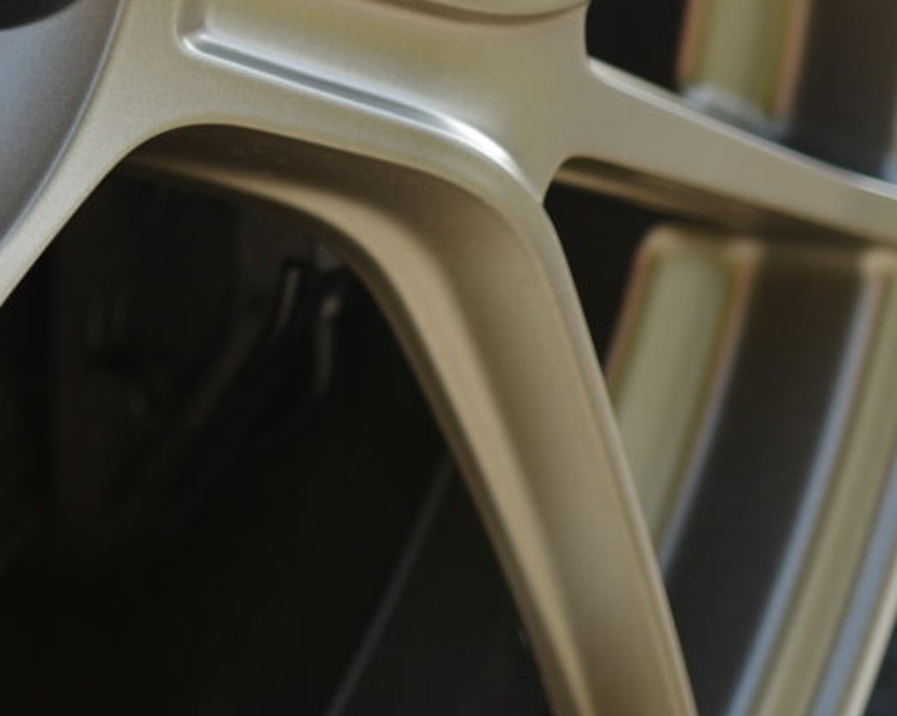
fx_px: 3396
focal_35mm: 128
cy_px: -282
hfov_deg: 14.6
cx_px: -176
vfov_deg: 11.6
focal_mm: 28
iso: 100
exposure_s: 1/320
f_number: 1.7
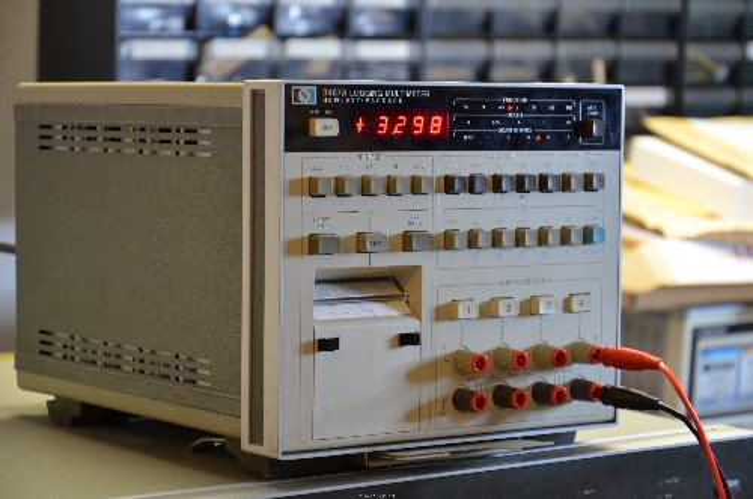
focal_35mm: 120
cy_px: 250
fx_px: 2504
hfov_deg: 17.1
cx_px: 376
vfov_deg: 11.4
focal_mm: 80
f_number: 5.3
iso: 640
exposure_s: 1/20
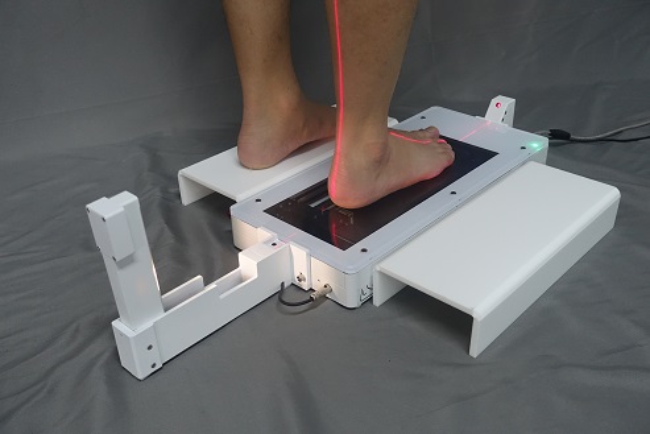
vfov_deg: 35.1
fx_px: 686
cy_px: 217
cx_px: 325
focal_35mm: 38
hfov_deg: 50.7
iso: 800
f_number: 2.8
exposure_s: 1/40
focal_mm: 13.92
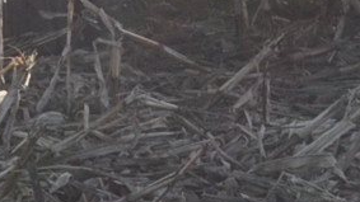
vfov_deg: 2.5
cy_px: -462
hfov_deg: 4.5
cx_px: 329
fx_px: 4533
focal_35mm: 475
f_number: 9
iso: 200
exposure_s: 1/320
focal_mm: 40
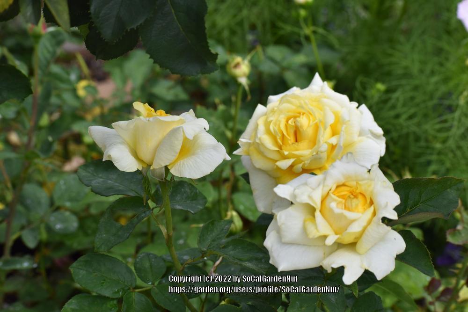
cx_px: 234
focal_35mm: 105
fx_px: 1365
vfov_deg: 13.0
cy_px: 156
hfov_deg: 19.5
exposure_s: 1/500
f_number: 7.1
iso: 200
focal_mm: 70
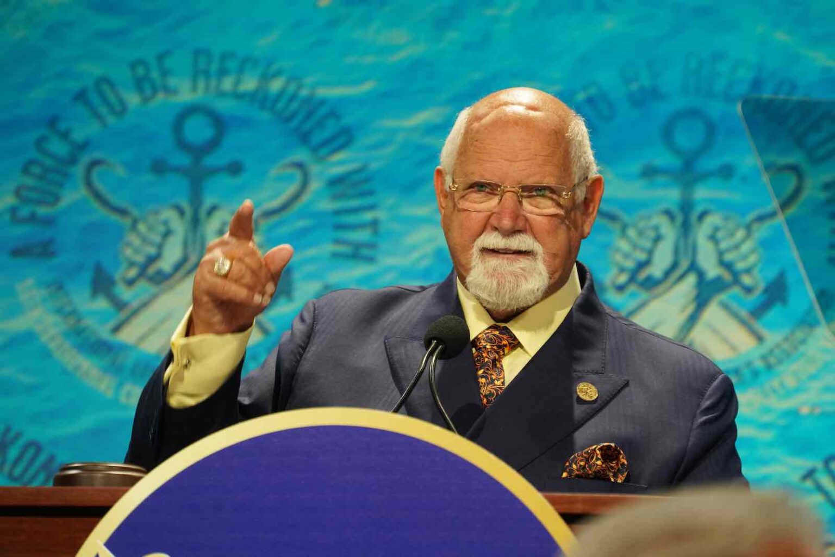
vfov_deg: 5.5
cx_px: 418
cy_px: 278
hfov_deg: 8.3
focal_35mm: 248
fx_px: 5752
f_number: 7.1
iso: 2500
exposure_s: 1/200
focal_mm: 248
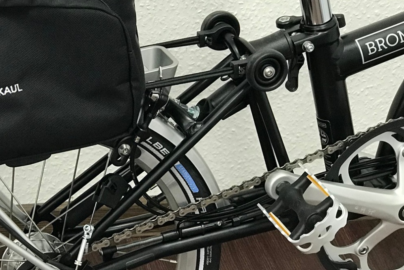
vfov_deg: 11.5
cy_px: 118
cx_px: 95
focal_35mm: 119
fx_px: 1335
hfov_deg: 17.1
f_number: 2.8
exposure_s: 1/50
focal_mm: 6.6
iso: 125
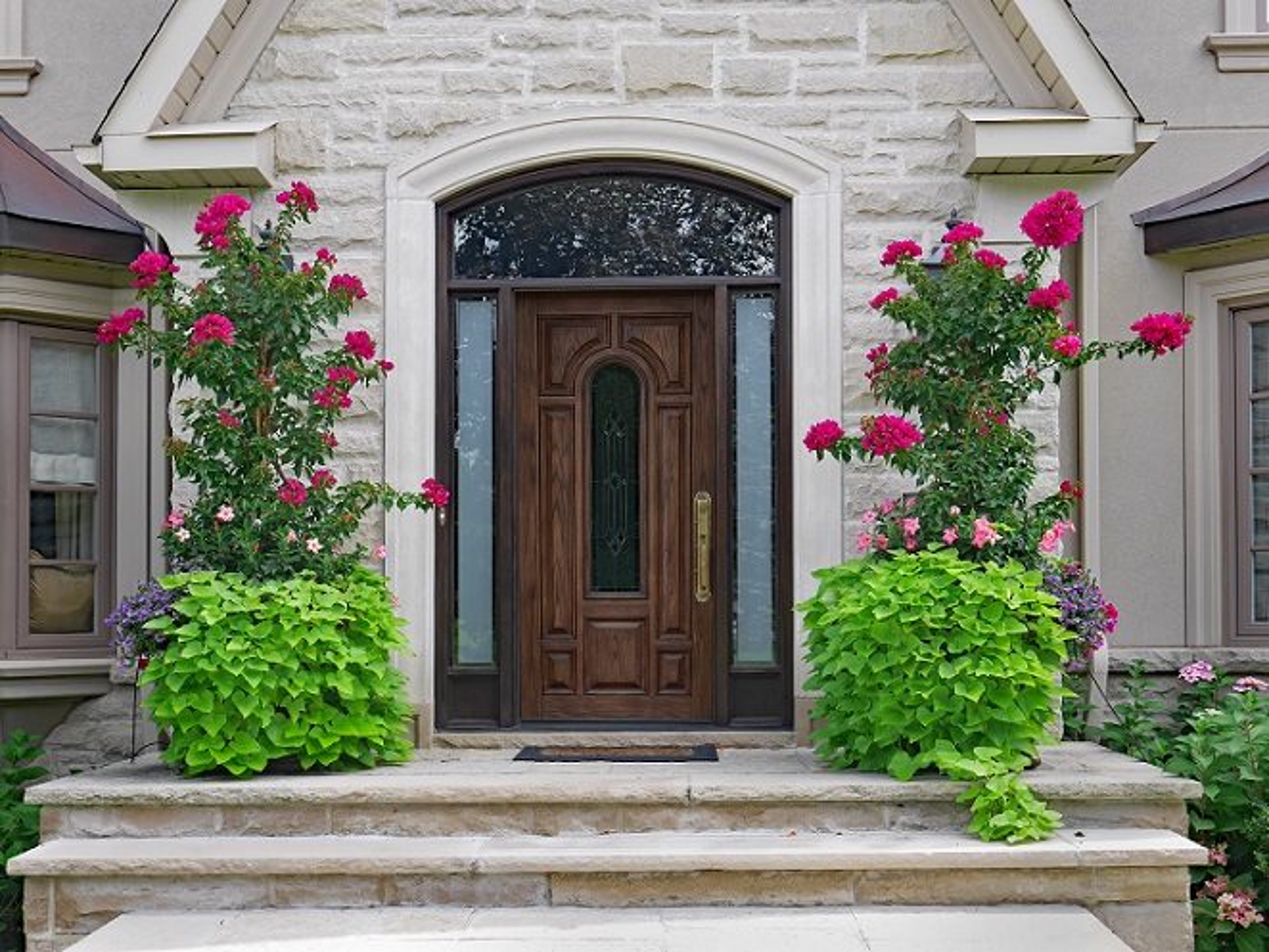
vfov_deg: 32.9
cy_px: 476
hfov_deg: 42.9
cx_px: 634
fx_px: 1614
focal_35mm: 44
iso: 200
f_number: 6.3
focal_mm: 22
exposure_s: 1/160
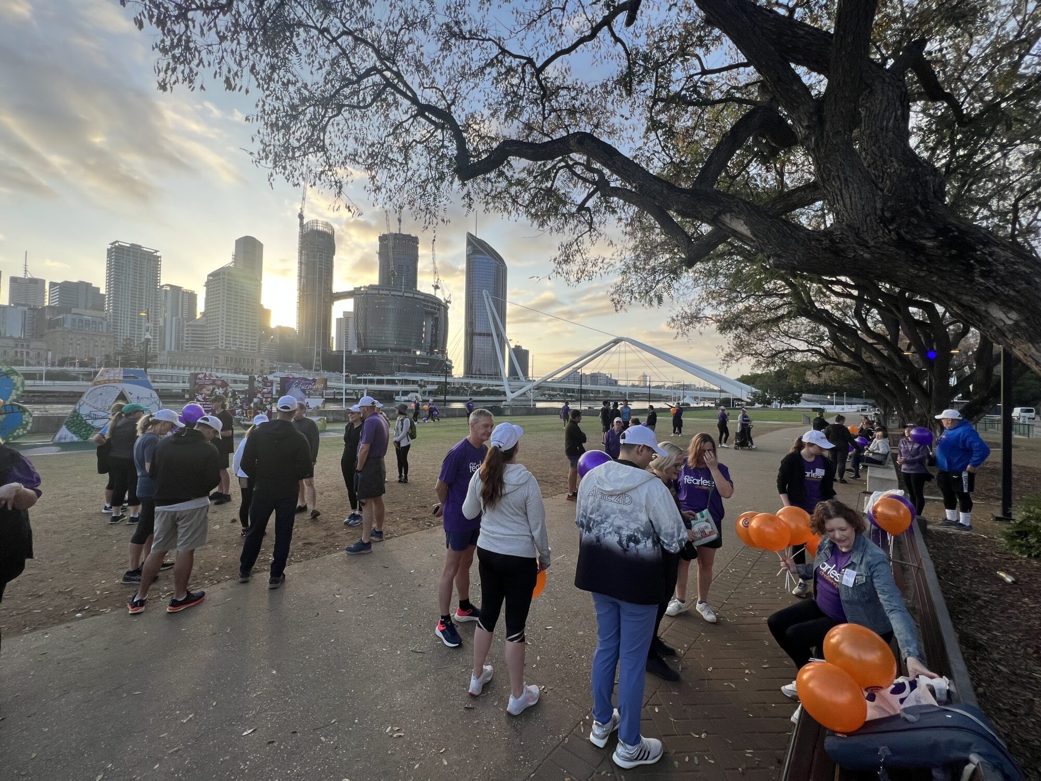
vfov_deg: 89.9
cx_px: 520
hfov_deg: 106.2
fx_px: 391
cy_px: 390
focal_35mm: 13
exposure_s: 1/564
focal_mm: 1.57
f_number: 1.8
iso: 32
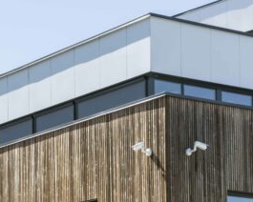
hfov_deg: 13.3
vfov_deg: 11.4
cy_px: 196
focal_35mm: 134
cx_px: -157
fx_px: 1003
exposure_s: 1/160
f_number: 8
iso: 160
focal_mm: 37
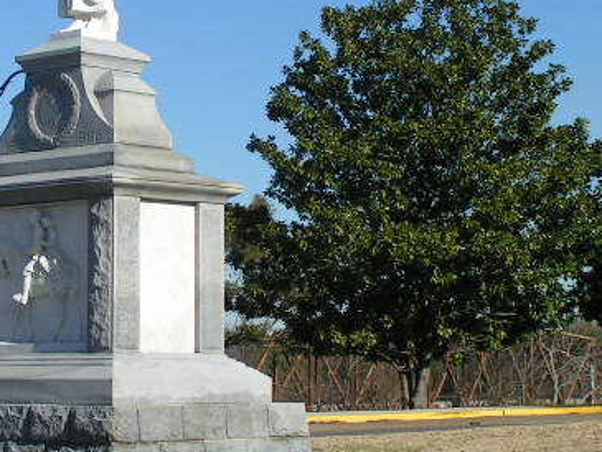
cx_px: 129
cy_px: 148
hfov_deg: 17.1
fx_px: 1983
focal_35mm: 114
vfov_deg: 13.0
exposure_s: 1/640
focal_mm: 10
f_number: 5
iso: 50
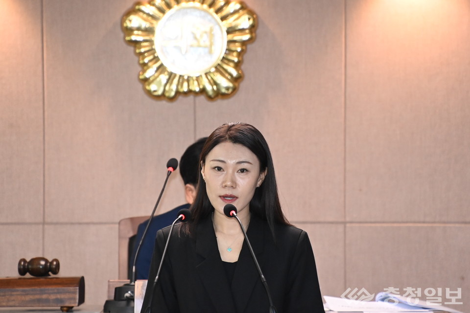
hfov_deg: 5.7
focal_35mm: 360
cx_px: 235
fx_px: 4700
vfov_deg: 3.8
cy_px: 156
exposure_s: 1/250
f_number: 7.1
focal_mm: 240
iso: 4000
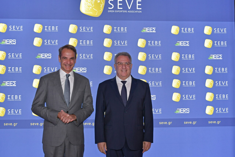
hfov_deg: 46.4
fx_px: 274
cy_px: 78
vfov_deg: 31.9
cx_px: 118
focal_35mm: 42
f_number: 5.6
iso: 500
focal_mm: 28
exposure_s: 1/60
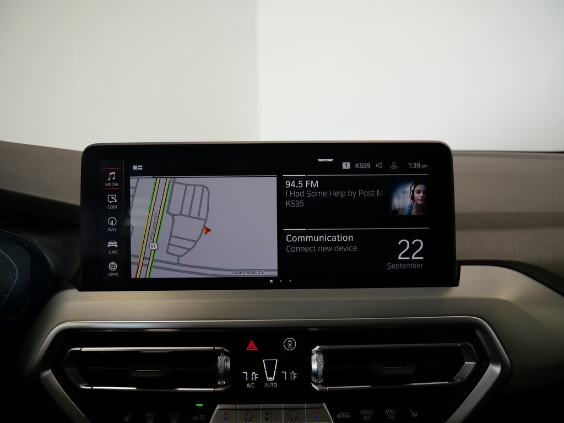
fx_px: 391
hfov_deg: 71.6
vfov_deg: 56.8
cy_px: 212
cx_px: 282
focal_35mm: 24
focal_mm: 12
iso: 640
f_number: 3.5
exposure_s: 1/60
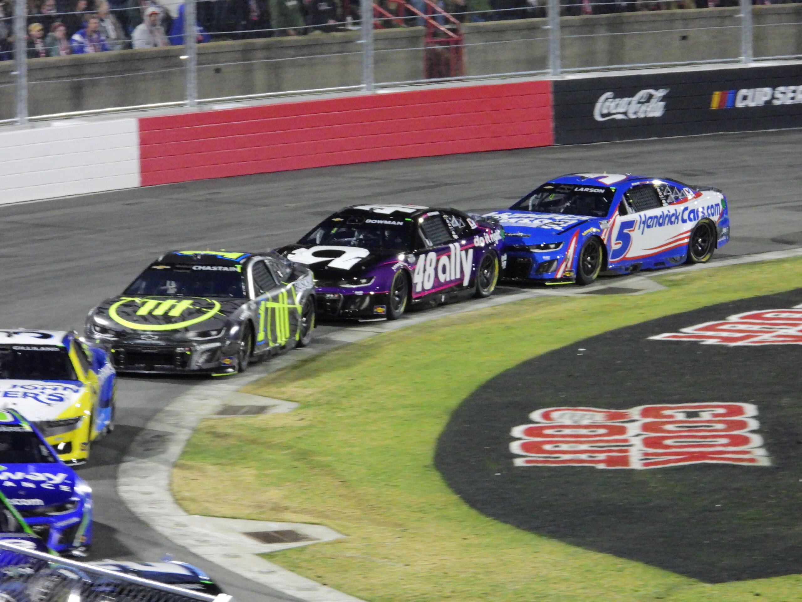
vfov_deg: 4.6
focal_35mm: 320
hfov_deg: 6.2
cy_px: 301
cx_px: 401
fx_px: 7414
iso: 1400
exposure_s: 1/200
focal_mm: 57.5
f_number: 4.5
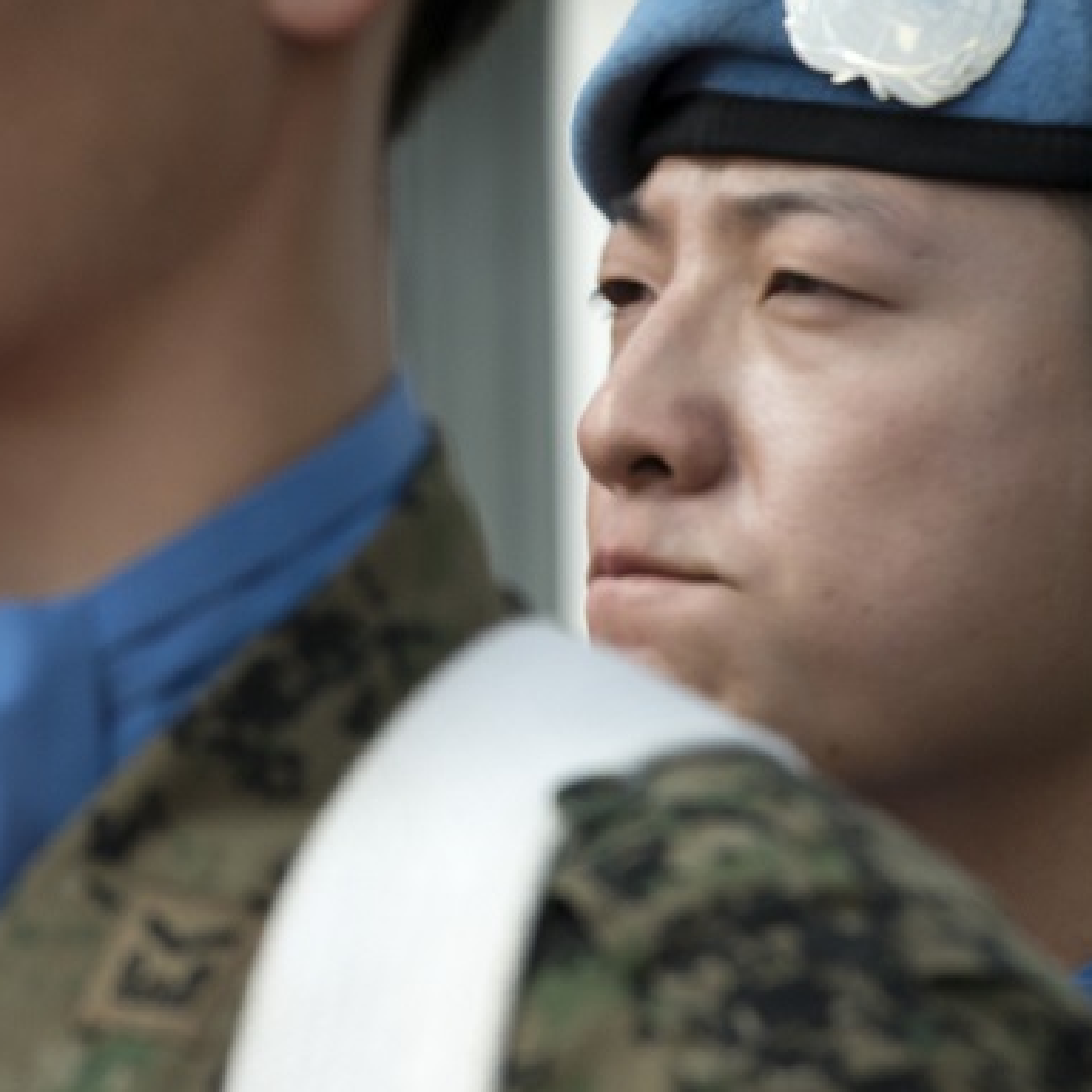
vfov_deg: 3.3
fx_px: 18952
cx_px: -122
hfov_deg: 3.3
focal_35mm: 531
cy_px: 165
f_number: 10
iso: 640
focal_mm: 200
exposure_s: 1/1000
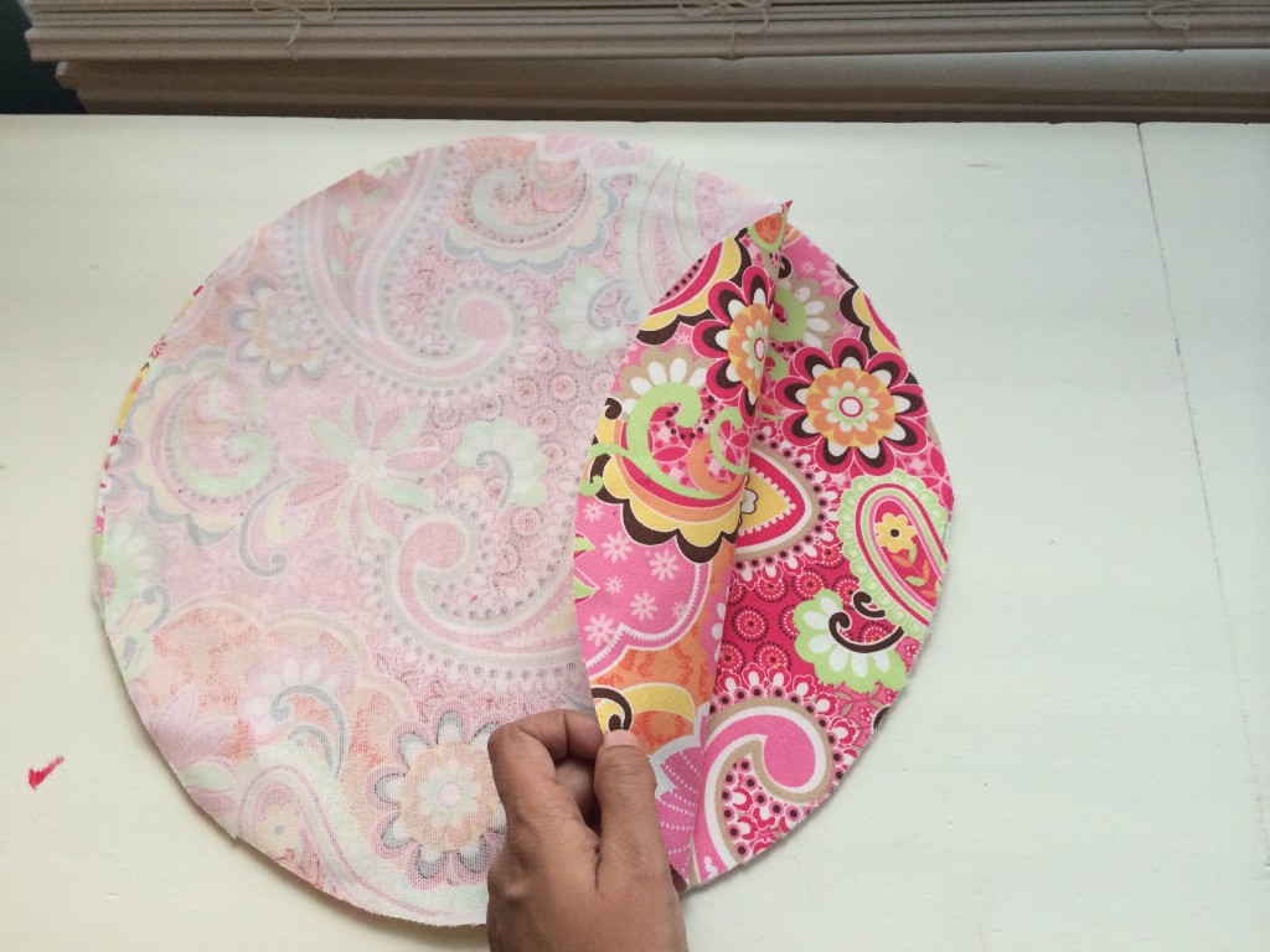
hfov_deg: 60.0
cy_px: 476
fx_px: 1101
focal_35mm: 30
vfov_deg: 46.8
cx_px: 635
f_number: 2.2
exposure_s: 1/30
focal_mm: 4.12
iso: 100
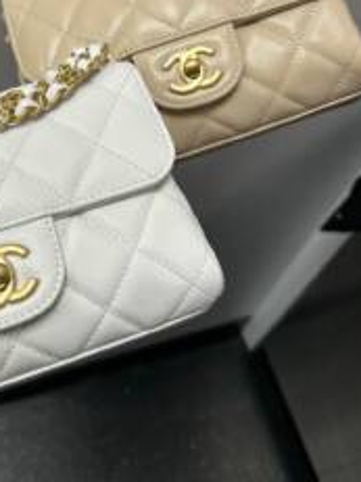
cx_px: 67
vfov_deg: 41.1
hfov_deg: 31.2
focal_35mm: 45
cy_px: 131
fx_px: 626
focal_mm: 5.7
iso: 50
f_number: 1.5
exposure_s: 1/122
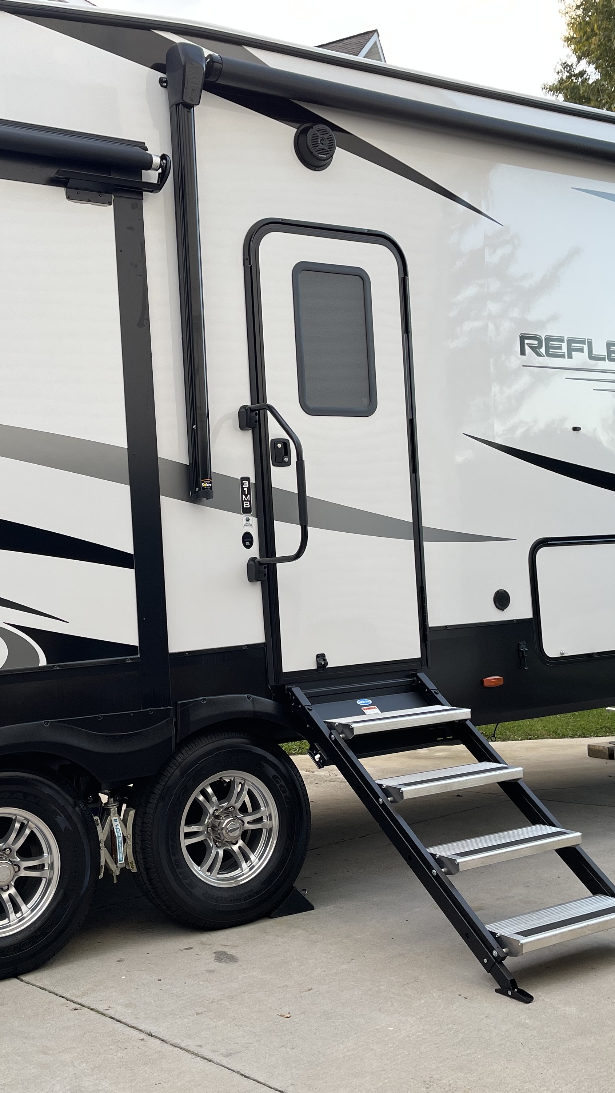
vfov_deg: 52.8
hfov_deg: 31.0
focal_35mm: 38
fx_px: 1102
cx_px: 213
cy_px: 546
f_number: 1.6
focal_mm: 5.1
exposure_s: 1/121
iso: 50
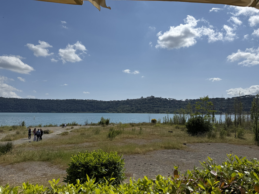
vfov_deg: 56.8
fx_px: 180
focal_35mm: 24
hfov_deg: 71.6
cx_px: 130
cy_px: 97
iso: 80
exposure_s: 1/11905
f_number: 1.78
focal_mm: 6.76
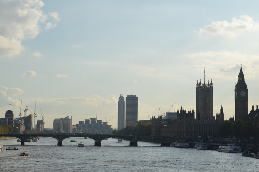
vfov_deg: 19.0
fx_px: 515
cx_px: 141
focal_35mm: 72
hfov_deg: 28.2
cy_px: 83
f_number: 8
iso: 100
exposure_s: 1/500
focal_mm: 35
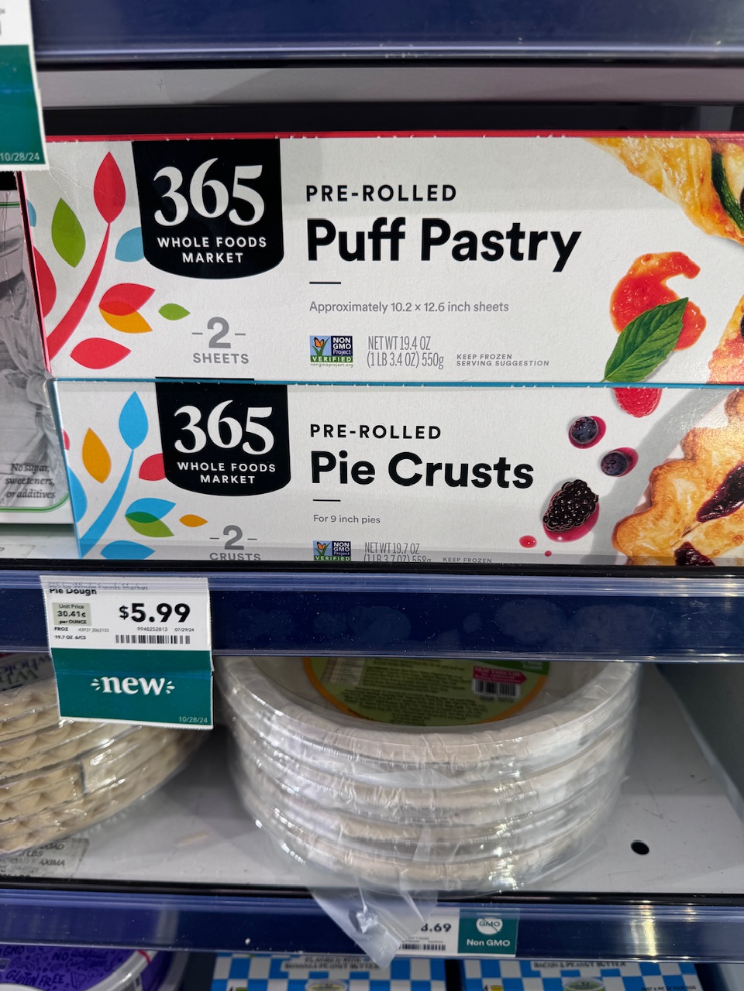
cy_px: 496
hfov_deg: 56.8
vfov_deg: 71.6
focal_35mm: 24
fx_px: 688
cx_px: 372
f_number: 1.78
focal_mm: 6.76
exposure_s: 1/120
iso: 80
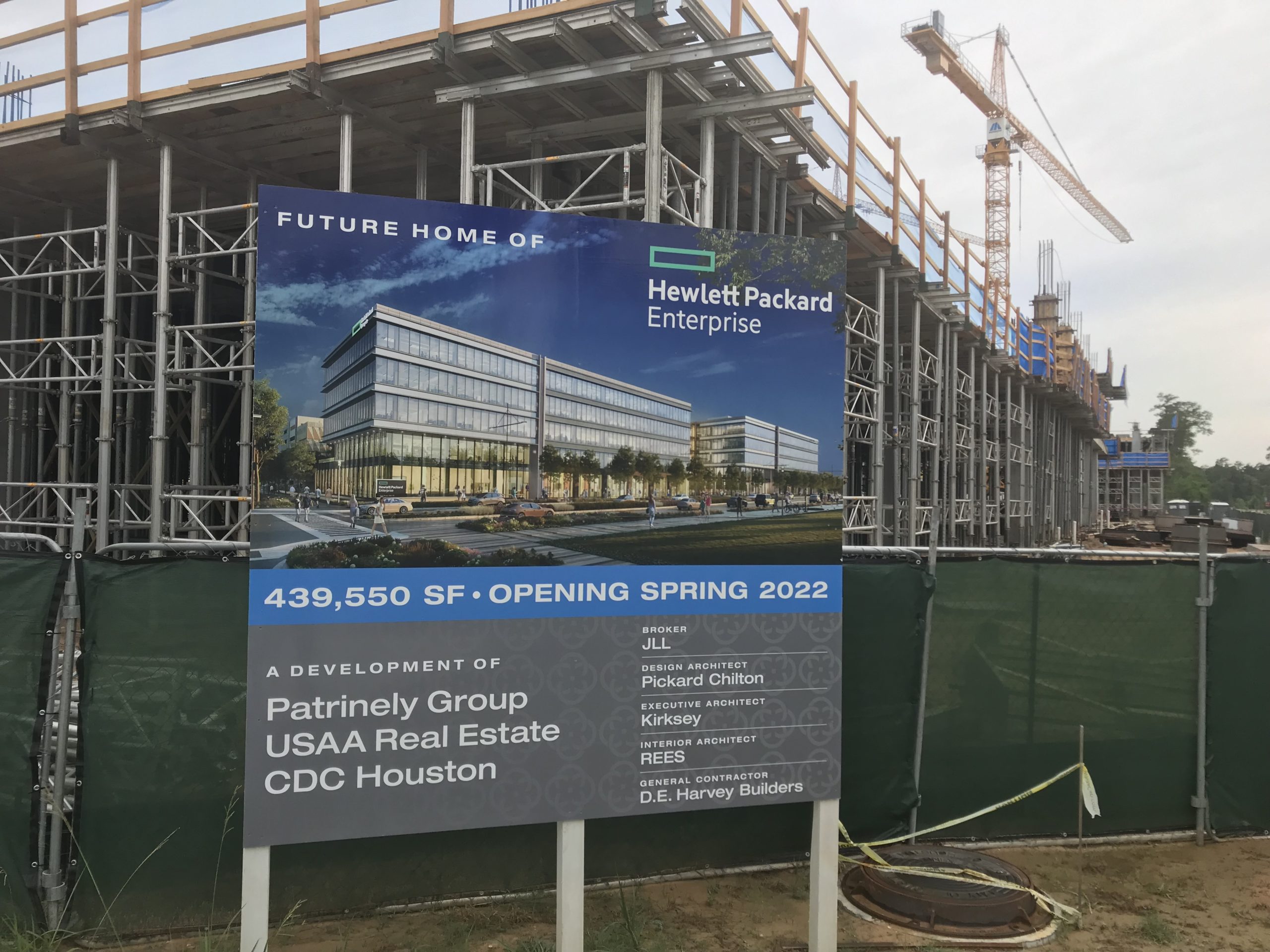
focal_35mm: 28
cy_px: 476
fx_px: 1027
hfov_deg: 63.4
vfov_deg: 49.7
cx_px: 635
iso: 20
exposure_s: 1/825
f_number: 1.8
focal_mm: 3.99
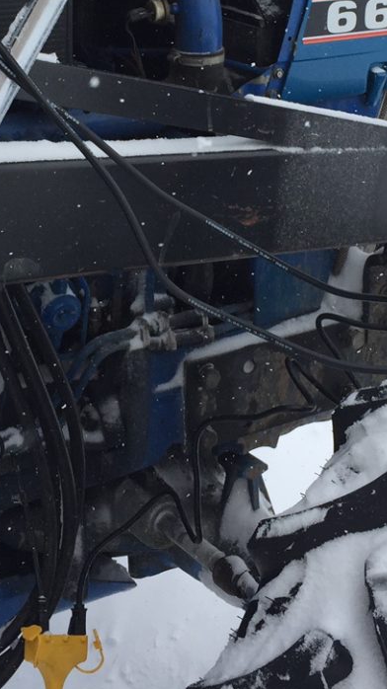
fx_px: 1297
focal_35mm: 71
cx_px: 159
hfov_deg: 17.0
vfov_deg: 29.1
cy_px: 136
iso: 32
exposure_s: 1/1364
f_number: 2.2
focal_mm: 4.15
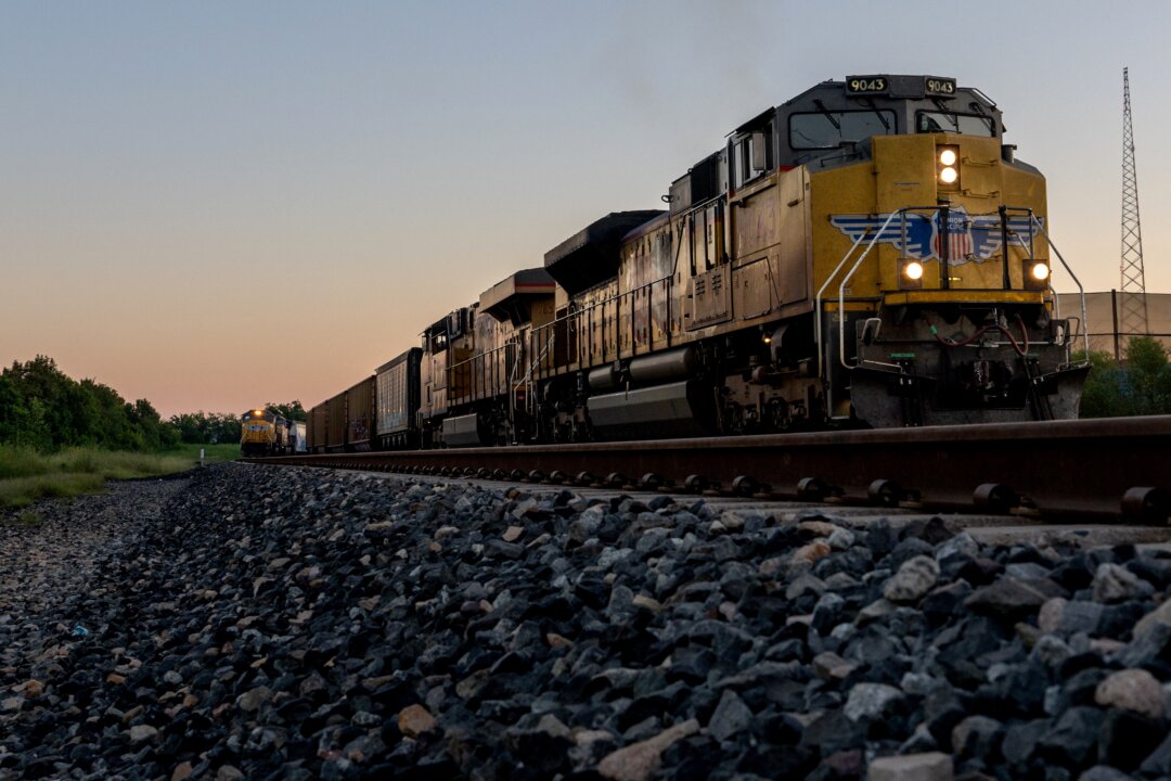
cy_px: 390
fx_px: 1171
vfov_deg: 36.9
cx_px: 586
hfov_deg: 53.1
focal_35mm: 36
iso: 100
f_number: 5
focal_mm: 24
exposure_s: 1/160
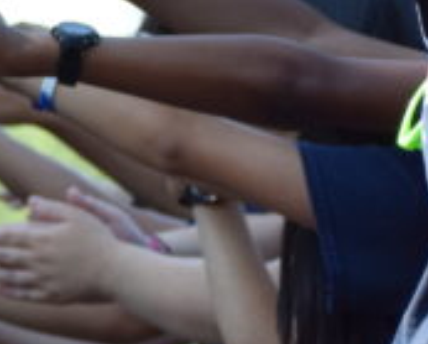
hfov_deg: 3.1
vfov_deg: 2.5
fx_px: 7915
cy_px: 512
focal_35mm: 624
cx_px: -382
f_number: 4.2
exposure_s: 1/1000
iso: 500
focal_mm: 75
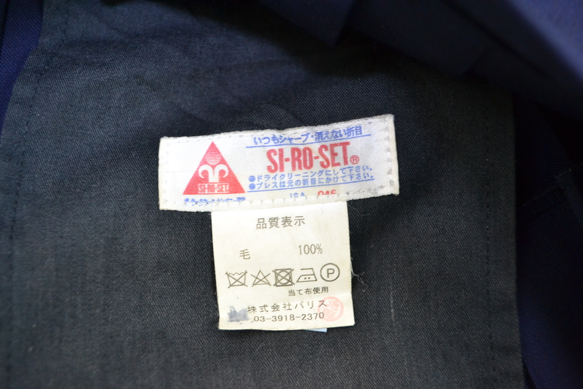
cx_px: 292
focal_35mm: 42
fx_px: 680
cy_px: 194
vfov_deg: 31.9
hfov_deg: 46.4
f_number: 4.5
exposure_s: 1/20
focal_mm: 28
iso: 1600
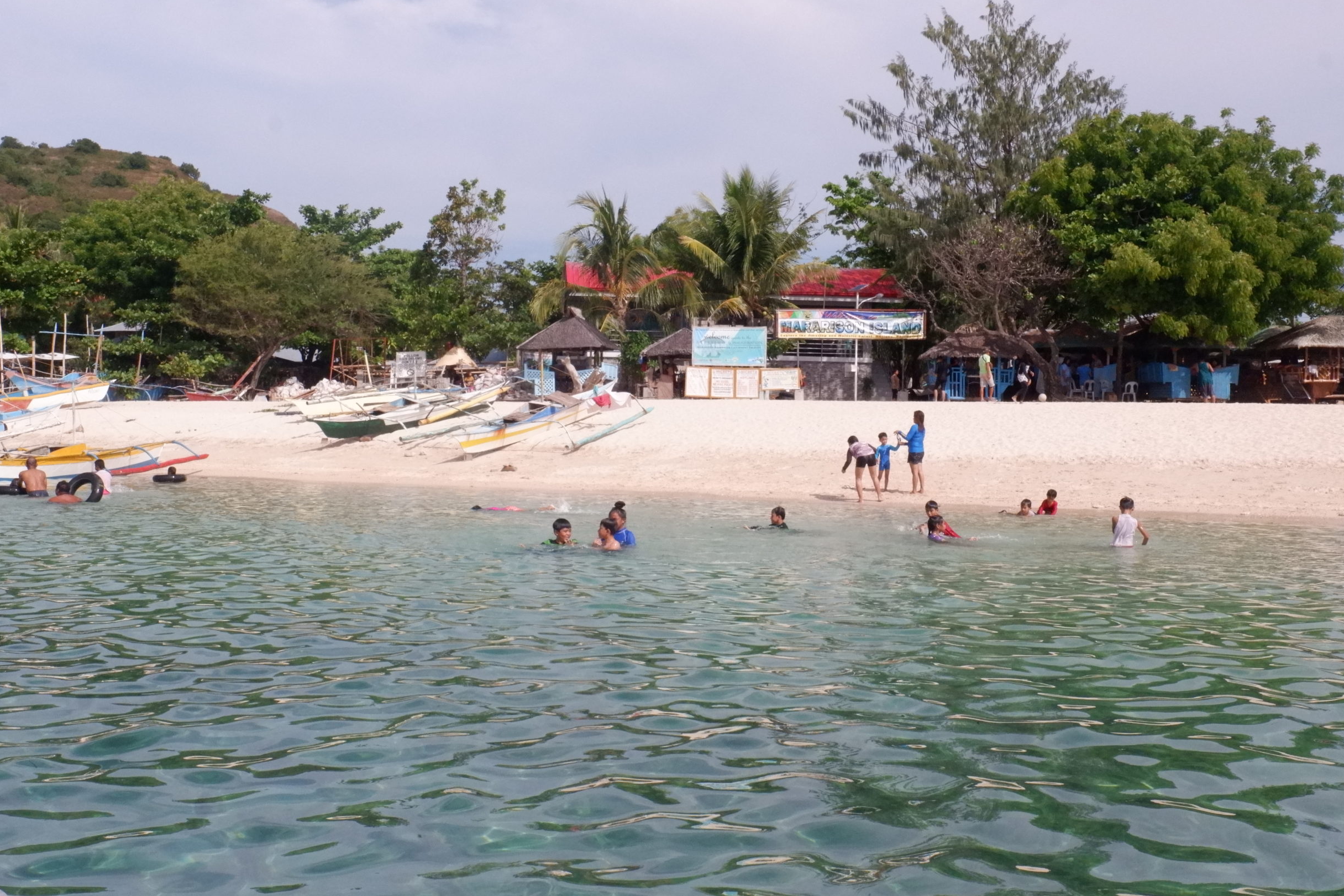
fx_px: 1493
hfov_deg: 48.4
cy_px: 434
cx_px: 653
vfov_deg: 33.4
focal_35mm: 40
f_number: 16
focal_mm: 25.6
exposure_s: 1/4000
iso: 4000
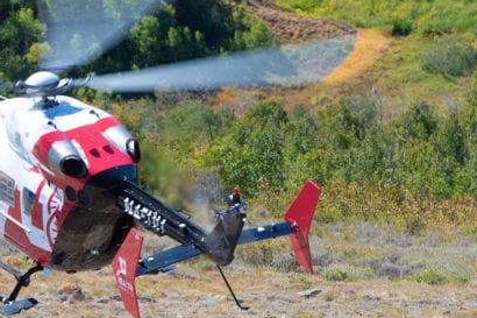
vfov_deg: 2.7
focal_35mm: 500
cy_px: 83
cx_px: 94
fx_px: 6622
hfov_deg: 4.1
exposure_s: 1/80
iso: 100
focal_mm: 200
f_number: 6.3
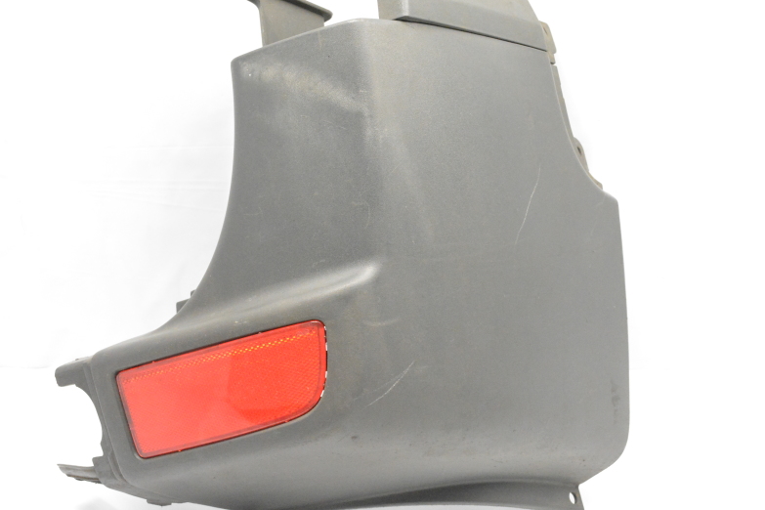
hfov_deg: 38.9
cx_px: 383
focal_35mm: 51
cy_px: 234
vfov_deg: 26.5
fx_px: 1084
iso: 6400
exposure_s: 1/320
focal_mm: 26
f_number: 9
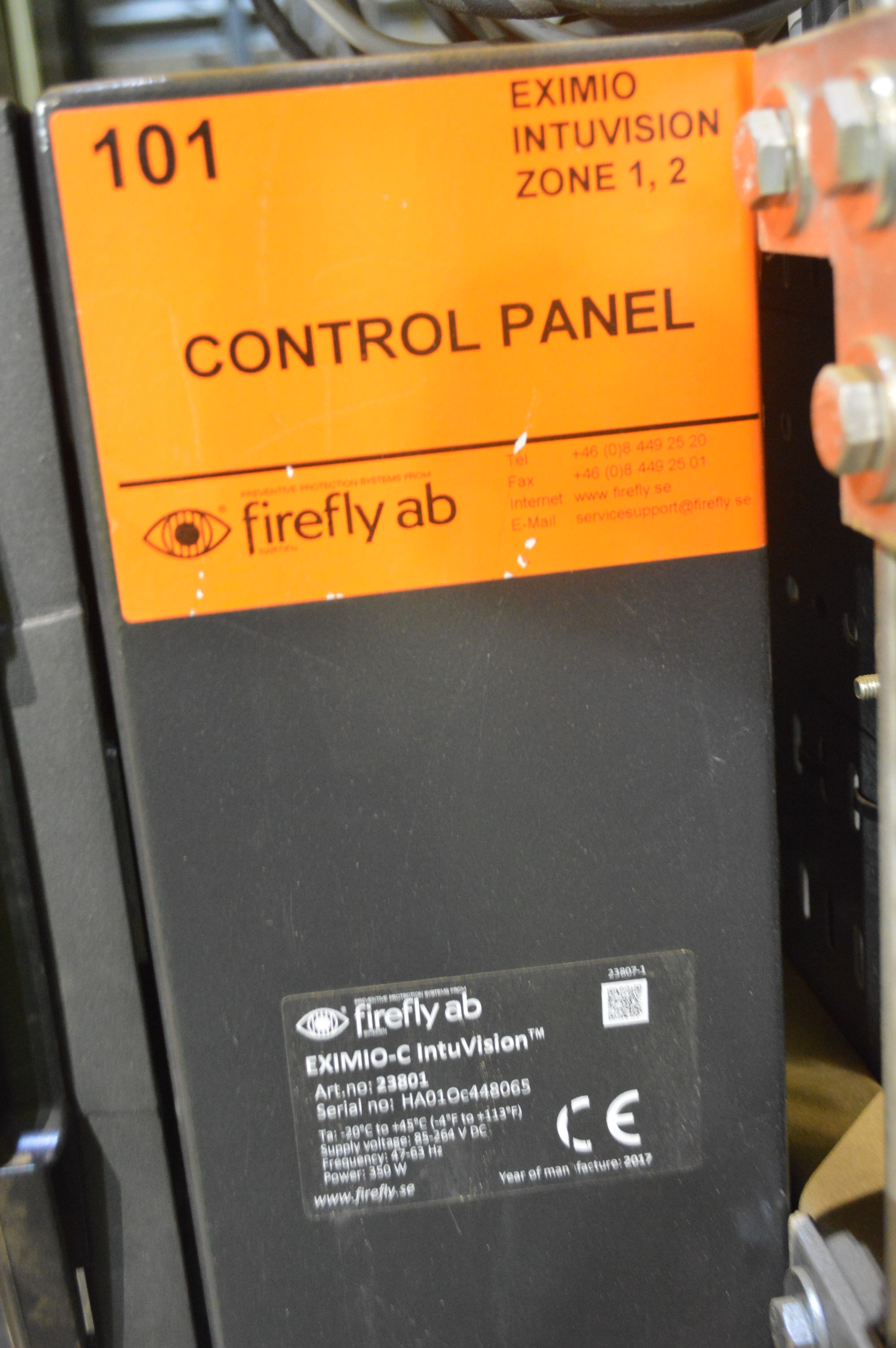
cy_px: 674
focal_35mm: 44
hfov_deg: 30.8
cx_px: 448
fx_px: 1627
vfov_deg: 45.0
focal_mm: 29
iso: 3200
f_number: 4.5
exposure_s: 1/10
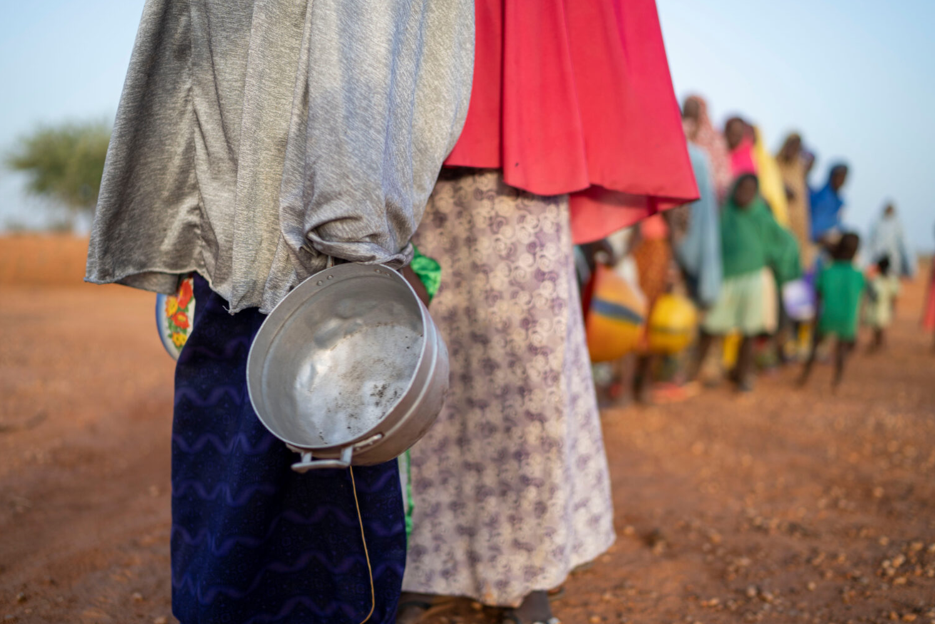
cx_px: 465
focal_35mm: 36
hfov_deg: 53.1
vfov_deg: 36.9
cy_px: 313
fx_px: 935
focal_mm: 35
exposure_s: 1/160
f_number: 1.4
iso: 100
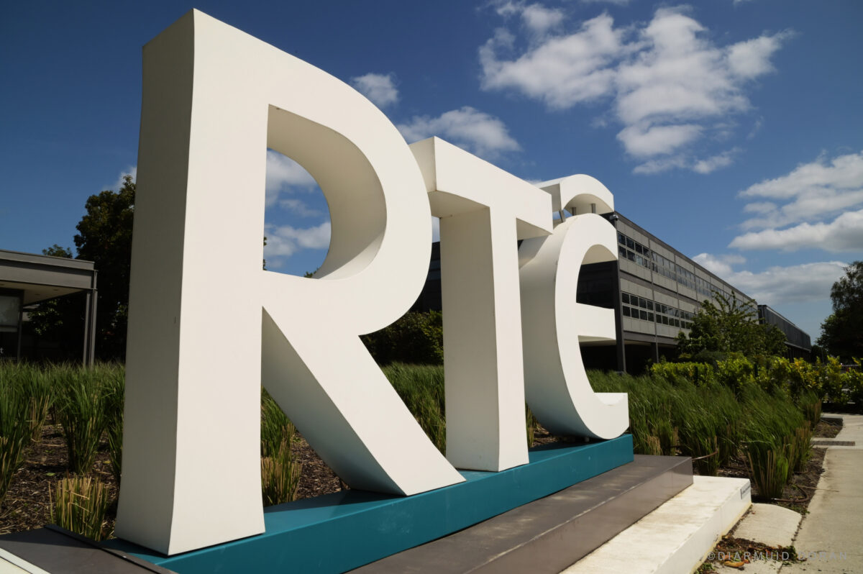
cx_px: 432
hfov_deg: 73.8
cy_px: 287
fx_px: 575
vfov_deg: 53.1
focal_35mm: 24
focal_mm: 24
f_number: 22
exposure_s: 1/200
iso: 320
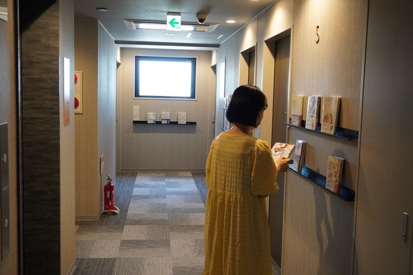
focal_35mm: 38
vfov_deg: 35.5
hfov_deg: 51.3
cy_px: 138
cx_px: 206
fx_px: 430
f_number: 4.5
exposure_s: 1/160
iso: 3200
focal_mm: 25
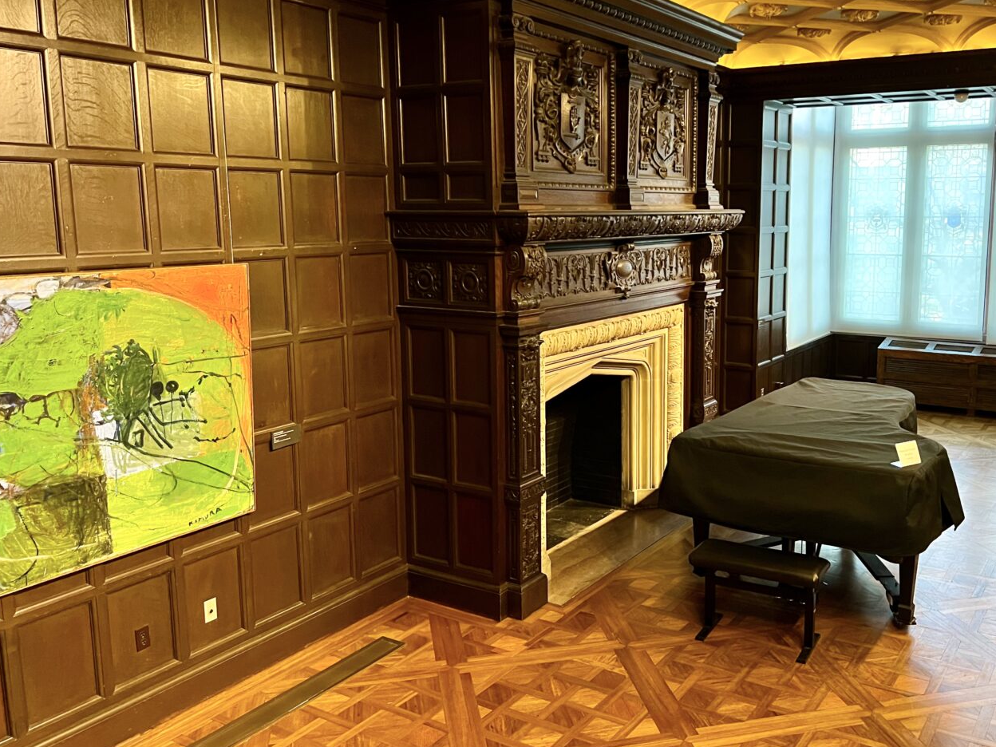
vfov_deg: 44.1
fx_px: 921
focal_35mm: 32
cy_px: 343
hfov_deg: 56.3
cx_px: 603
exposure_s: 1/60
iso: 500
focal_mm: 5.7
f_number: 1.5
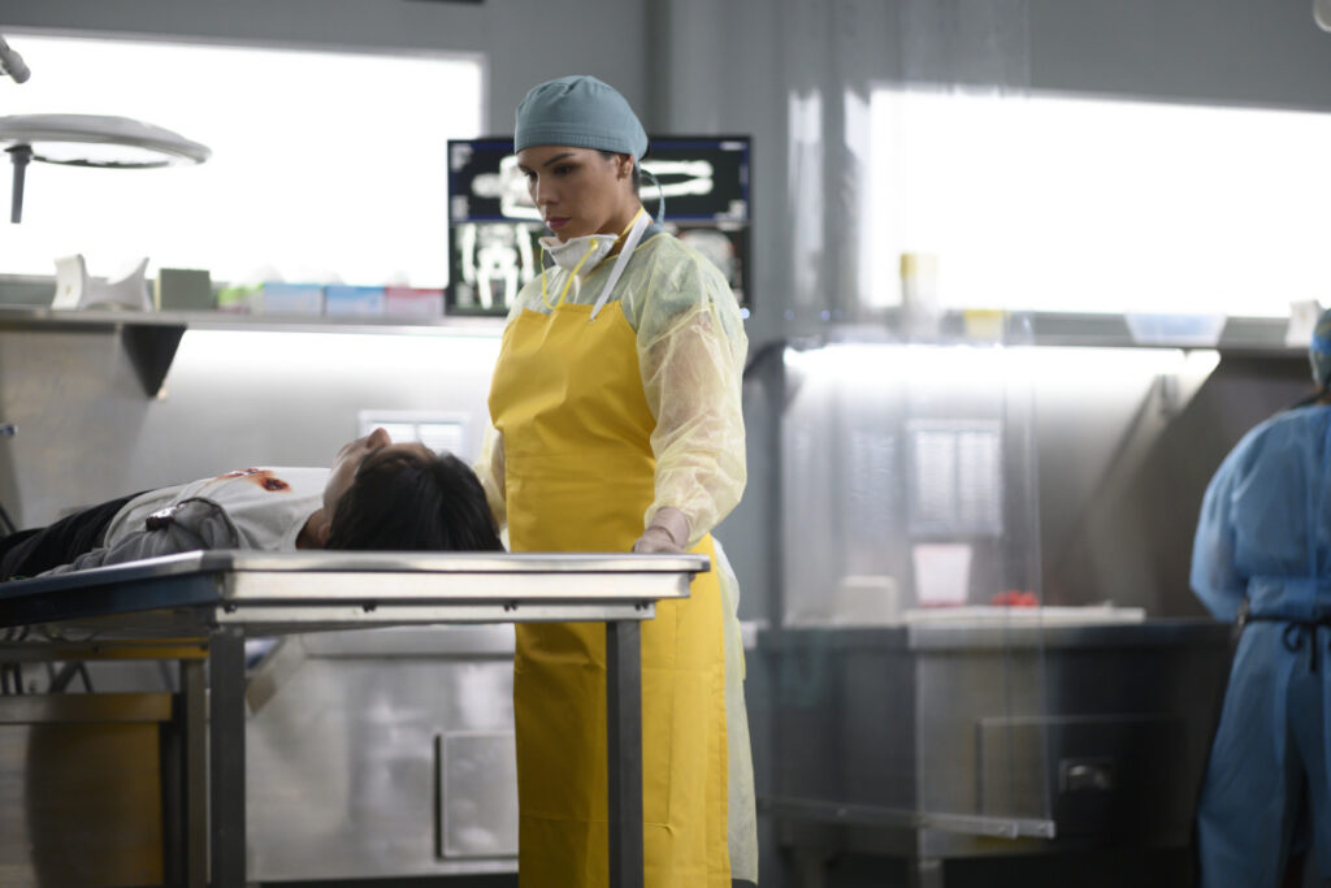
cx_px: 666
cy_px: 444
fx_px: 3882
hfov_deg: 19.5
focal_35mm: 105
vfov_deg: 13.0
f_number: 1.4
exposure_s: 1/200
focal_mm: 105
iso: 1000
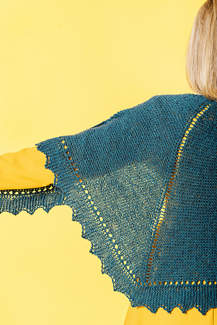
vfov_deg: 19.4
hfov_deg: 13.1
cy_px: 162
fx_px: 948
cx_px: 108
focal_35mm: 105
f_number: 8
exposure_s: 1/160
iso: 100
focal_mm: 105
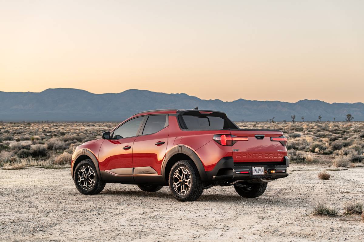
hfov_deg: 28.8
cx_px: 182
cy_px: 121
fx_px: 708
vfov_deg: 19.5
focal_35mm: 70
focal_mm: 70
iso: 64
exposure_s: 1/8
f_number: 5
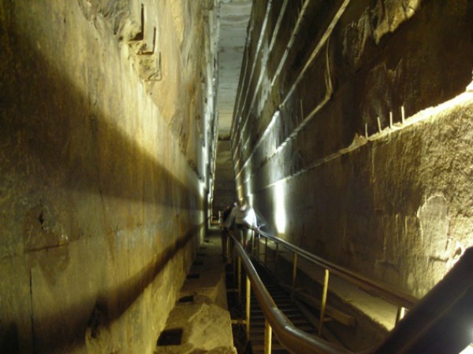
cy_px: 177
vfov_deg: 37.7
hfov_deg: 49.0
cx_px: 236
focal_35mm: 38
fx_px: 519
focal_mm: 6.3
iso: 200
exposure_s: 2
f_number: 3.2
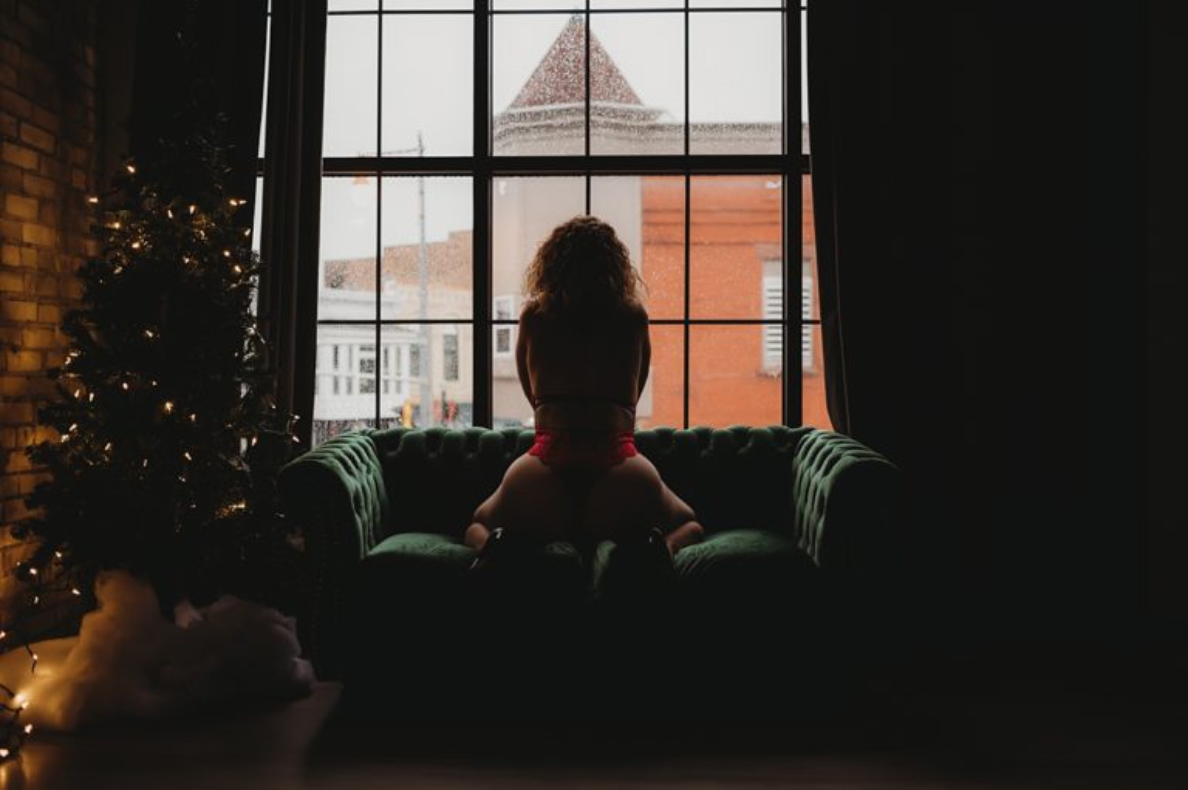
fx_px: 1154
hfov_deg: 54.5
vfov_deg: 37.8
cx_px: 594
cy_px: 395
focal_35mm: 35
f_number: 2.2
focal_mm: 35
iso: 800
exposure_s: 1/250
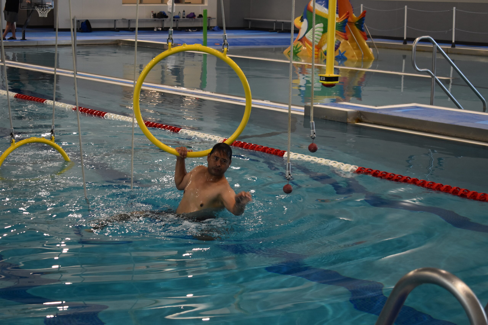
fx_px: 976
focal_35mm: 72
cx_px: 244
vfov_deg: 18.9
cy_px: 162
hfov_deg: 28.1
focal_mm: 48
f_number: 5.3
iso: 800
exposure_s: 1/160
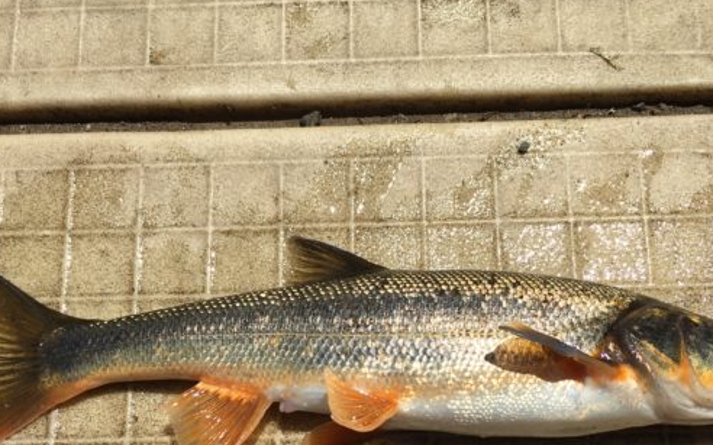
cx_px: 355
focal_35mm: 48
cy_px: 352
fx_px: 932
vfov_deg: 26.4
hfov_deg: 41.9
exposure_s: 1/3205
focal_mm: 4.15
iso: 25
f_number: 2.2
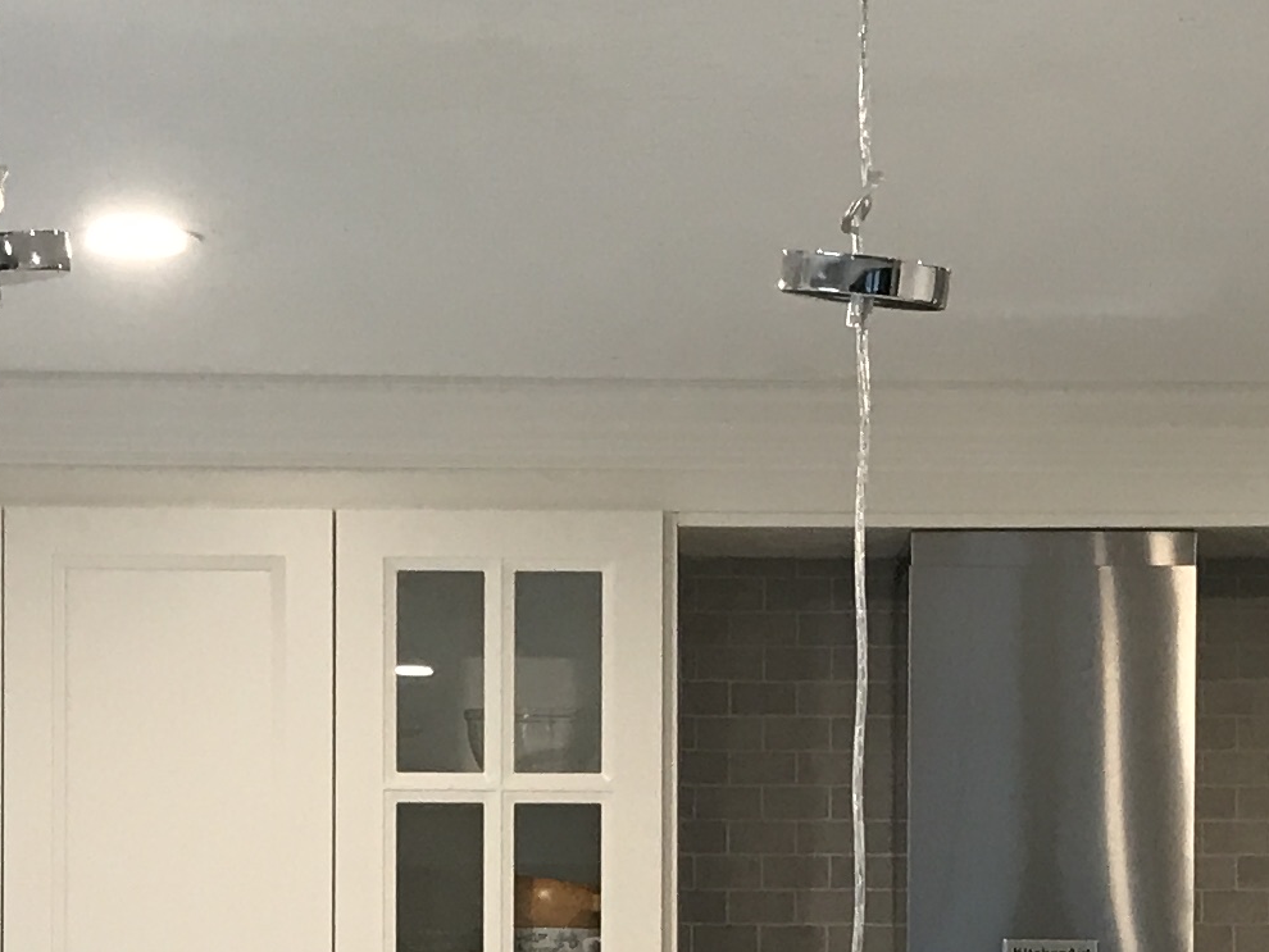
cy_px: 1056
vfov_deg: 12.8
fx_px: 4180
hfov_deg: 17.3
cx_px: 701
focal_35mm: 114
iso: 25
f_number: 1.8
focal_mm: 3.99
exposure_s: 1/30
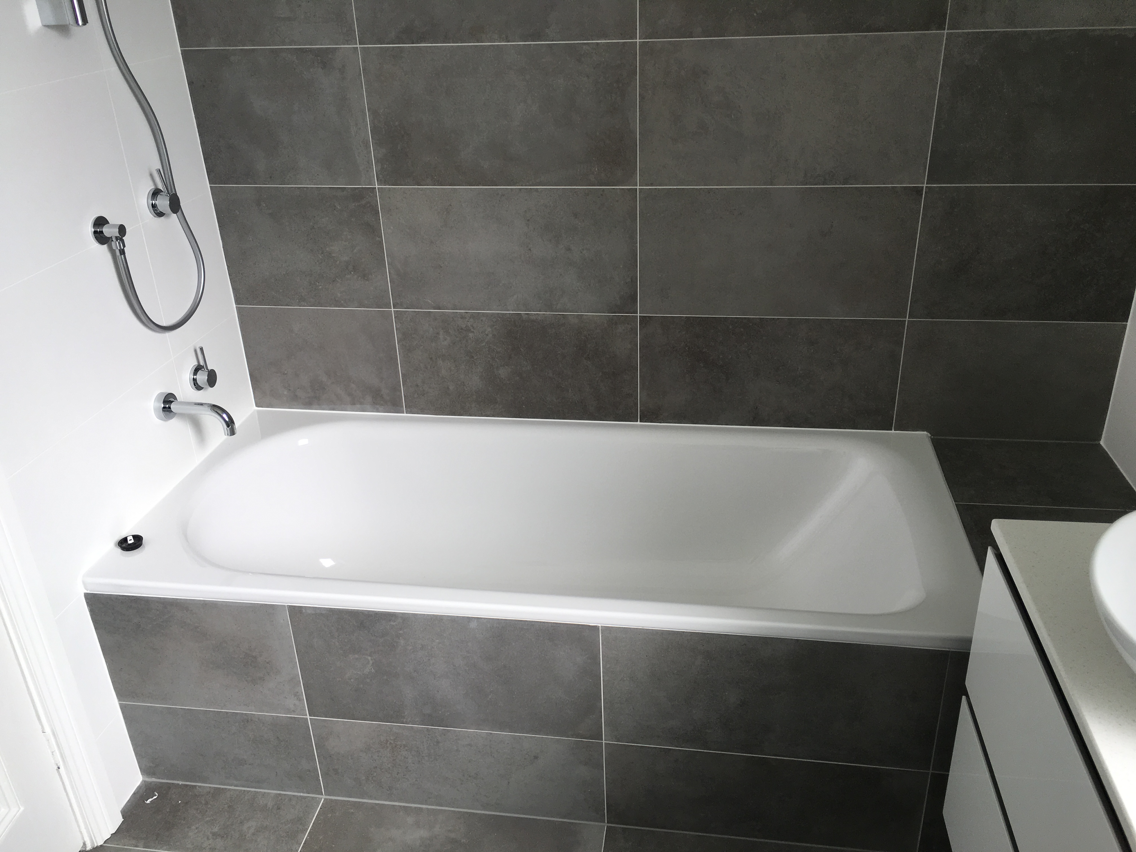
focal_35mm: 29
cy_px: 426
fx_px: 952
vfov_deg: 48.2
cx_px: 568
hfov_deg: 61.7
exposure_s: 1/272
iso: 25
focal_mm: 4.15
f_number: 2.2
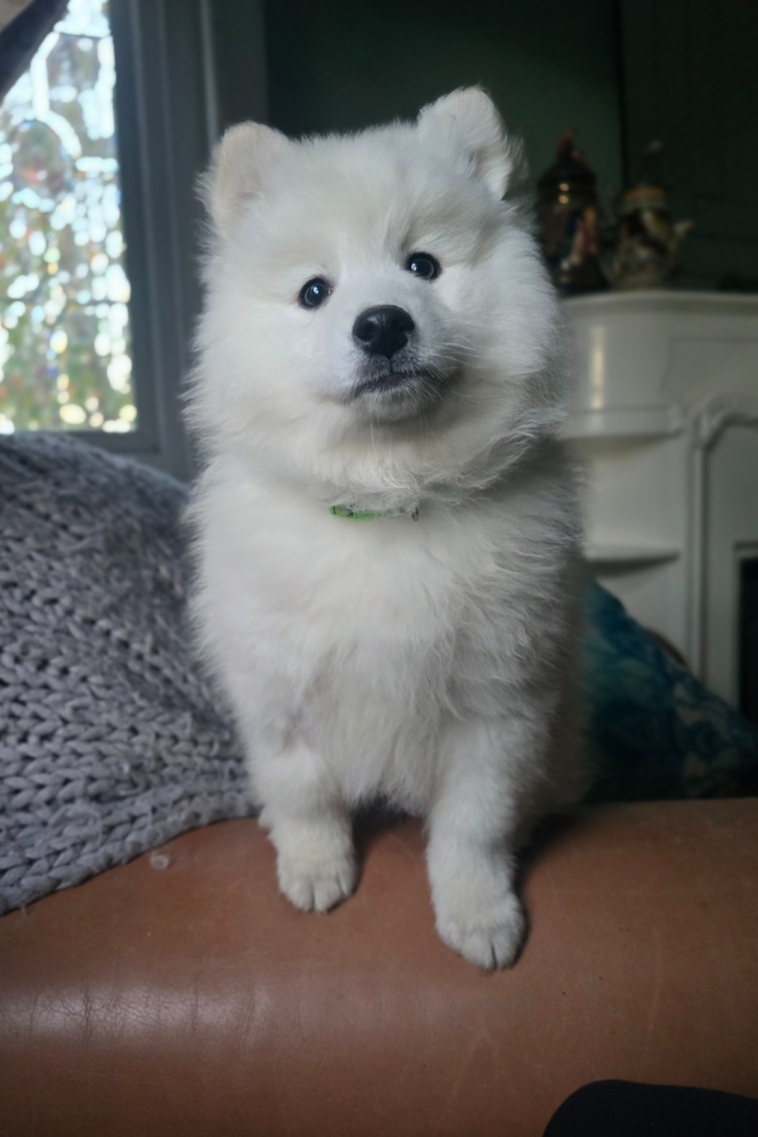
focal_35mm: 25
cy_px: 584
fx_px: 790
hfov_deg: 51.3
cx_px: 372
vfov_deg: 71.5
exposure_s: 1/101
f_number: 1.7
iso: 800
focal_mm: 6.3
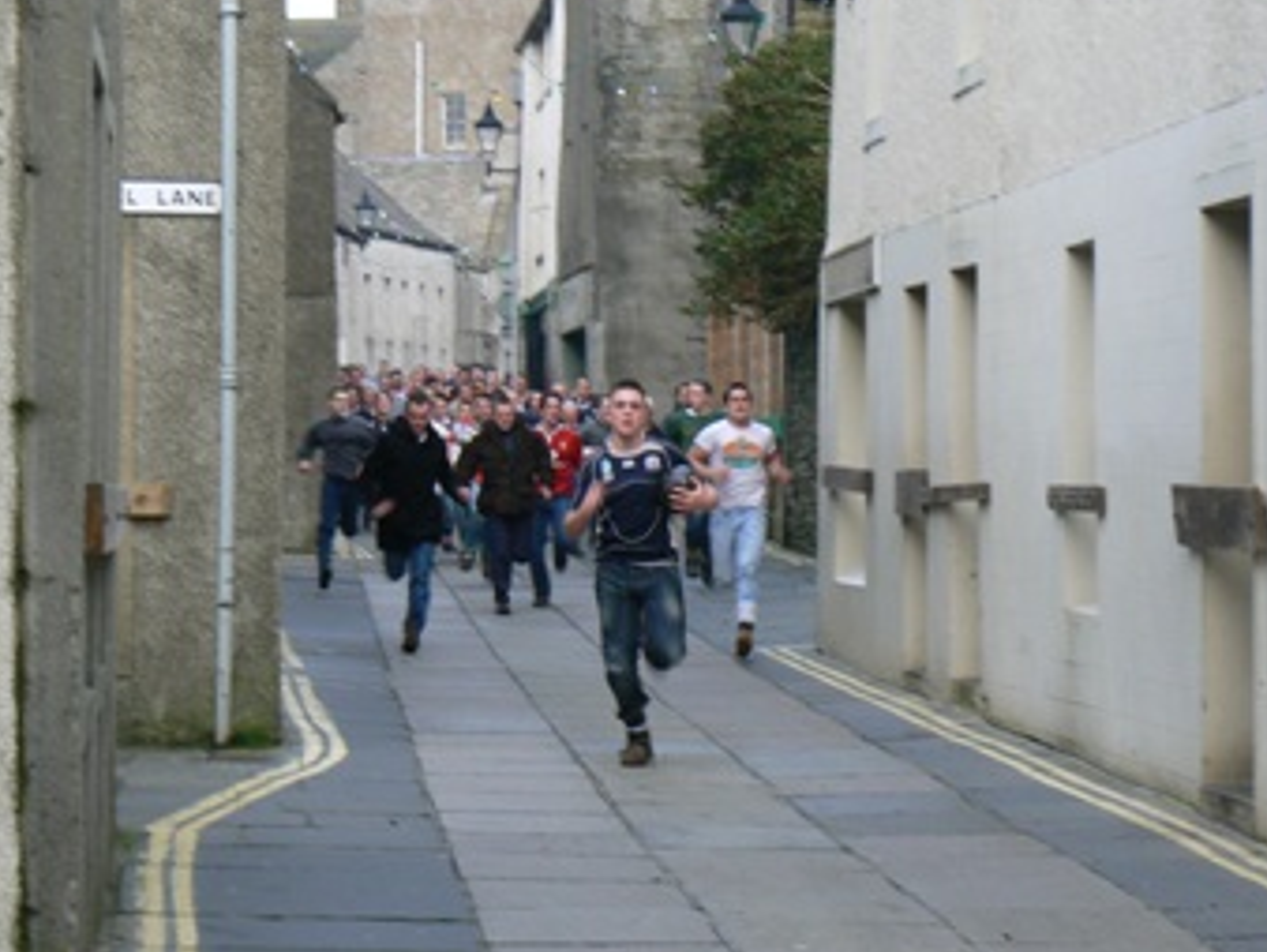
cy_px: 418
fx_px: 4762
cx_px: 667
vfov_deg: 11.4
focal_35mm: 130
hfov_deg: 15.2
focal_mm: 17.3
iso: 80
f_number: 3.2
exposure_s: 1/40
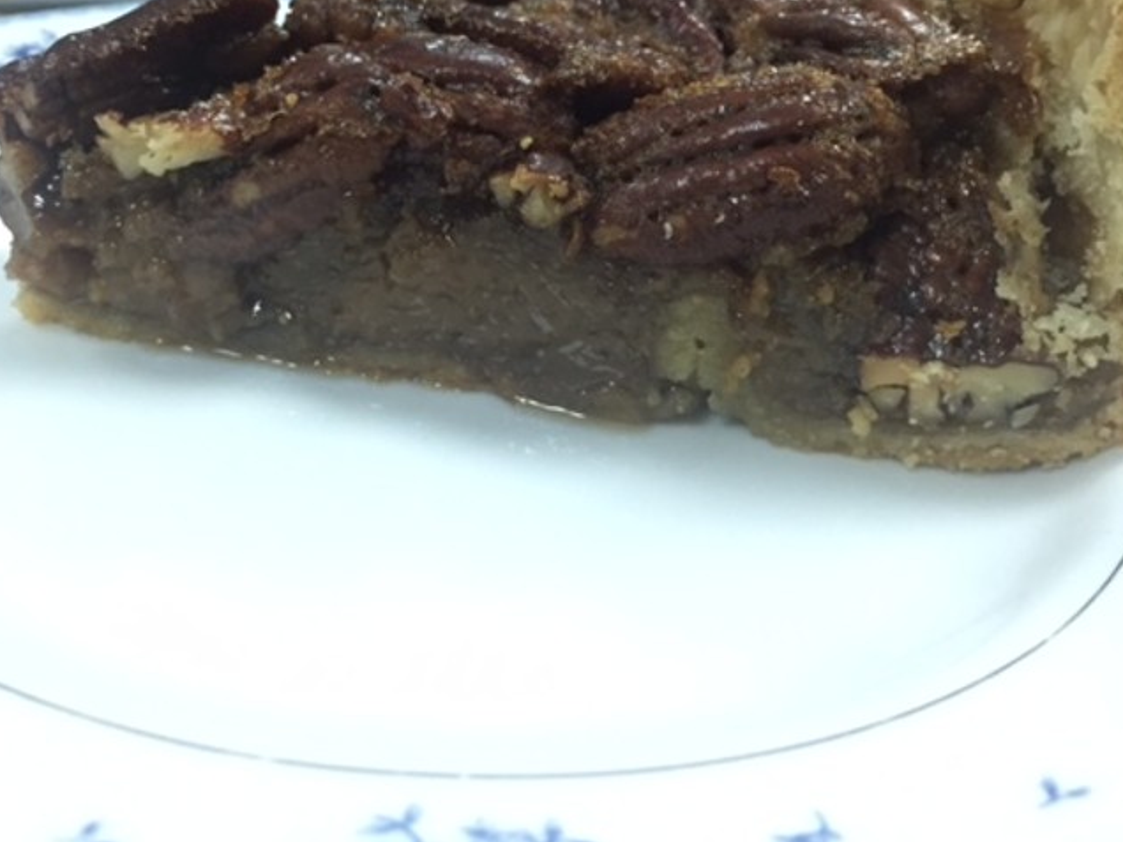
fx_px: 1298
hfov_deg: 46.7
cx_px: 509
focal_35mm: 40
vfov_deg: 35.5
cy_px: 265
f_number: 2.2
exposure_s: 1/33
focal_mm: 4.15
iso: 250
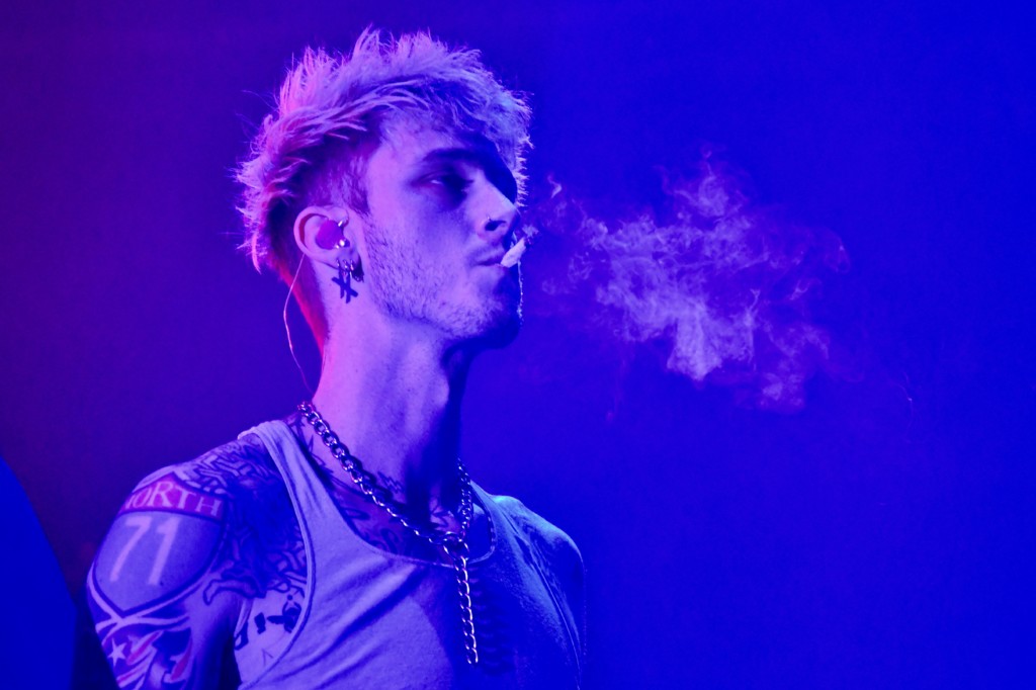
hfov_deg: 7.9
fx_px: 7537
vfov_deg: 5.2
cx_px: 518
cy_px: 345
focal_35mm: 262
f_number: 5.3
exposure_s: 1/320
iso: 4500
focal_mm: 175
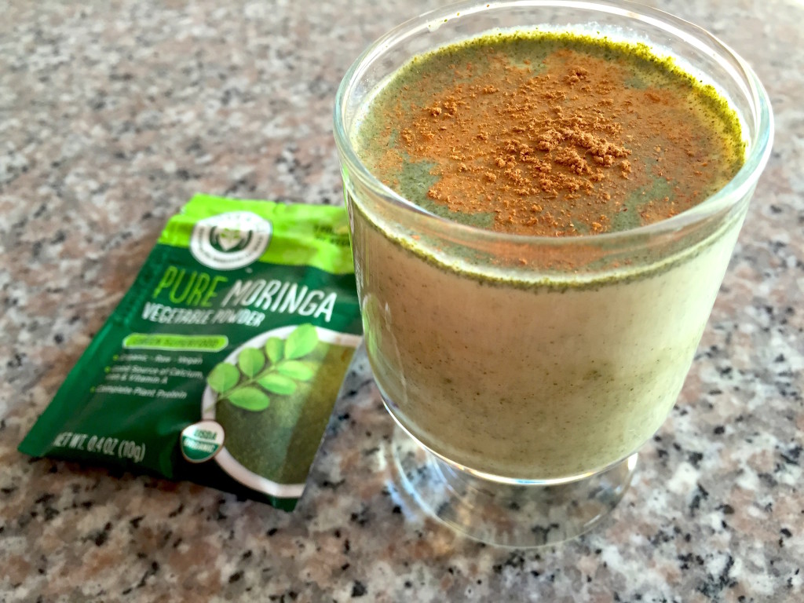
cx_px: 402
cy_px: 302
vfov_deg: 48.2
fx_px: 674
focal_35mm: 29
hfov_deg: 61.7
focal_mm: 4.15
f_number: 2.2
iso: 80
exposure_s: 1/30
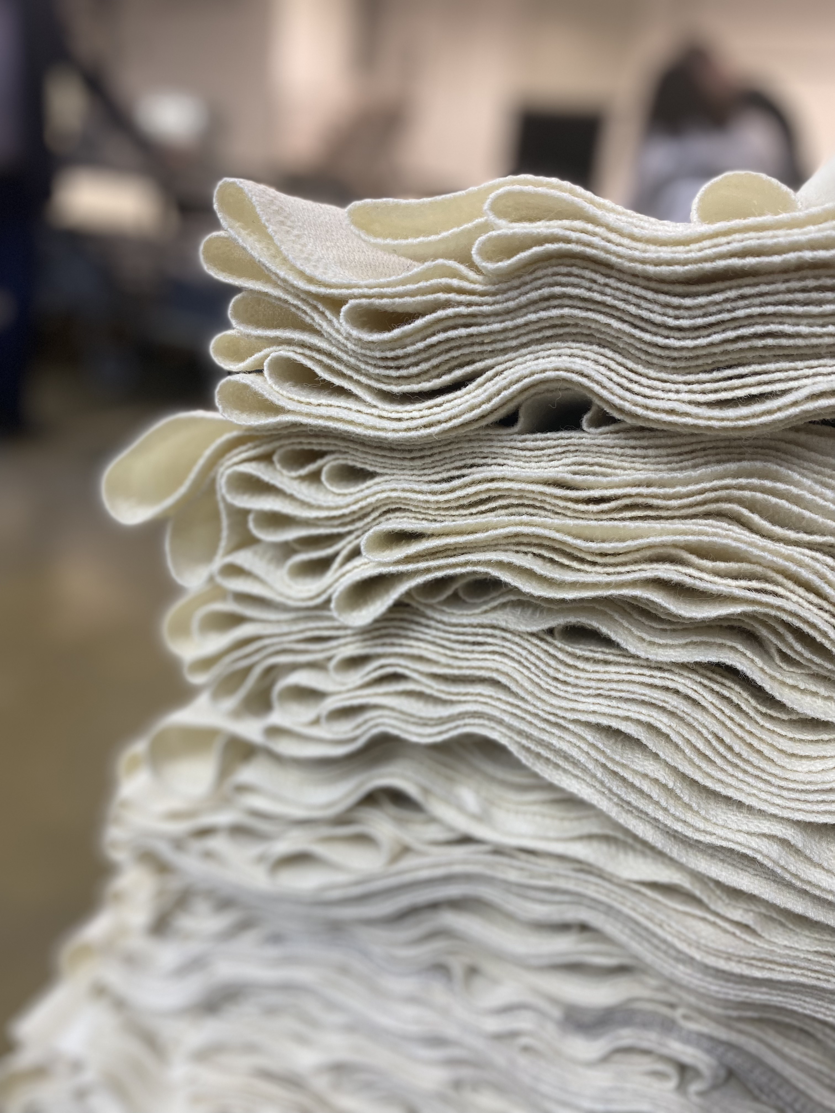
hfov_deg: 53.1
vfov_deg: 67.3
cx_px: 418
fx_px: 836
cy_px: 556
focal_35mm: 26
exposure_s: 1/50
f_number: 1.8
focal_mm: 4.25
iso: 80
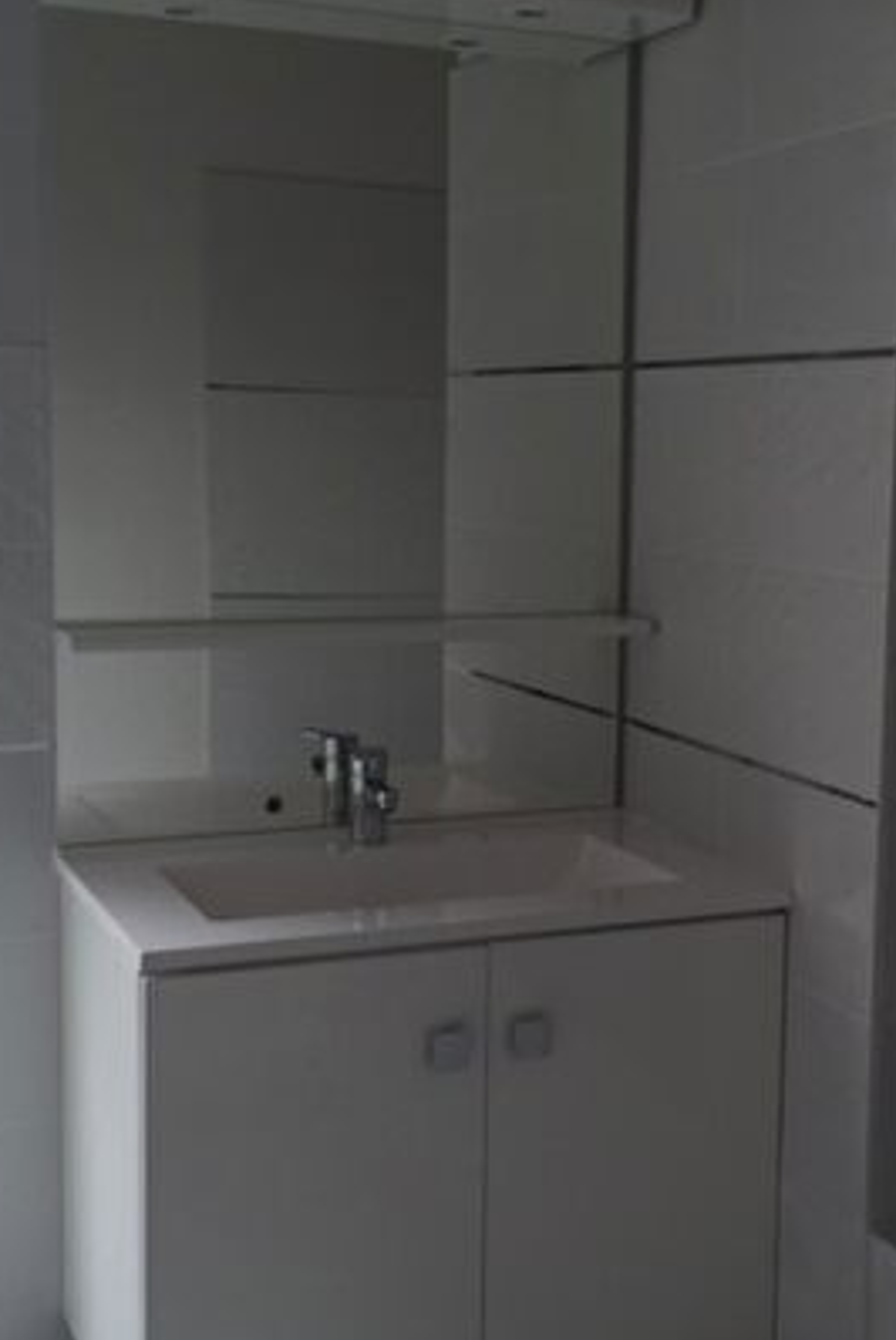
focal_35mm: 53
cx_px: 643
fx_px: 1975
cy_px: 695
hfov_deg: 25.3
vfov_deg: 37.5
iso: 32
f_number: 2.2
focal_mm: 4.15
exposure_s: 1/131
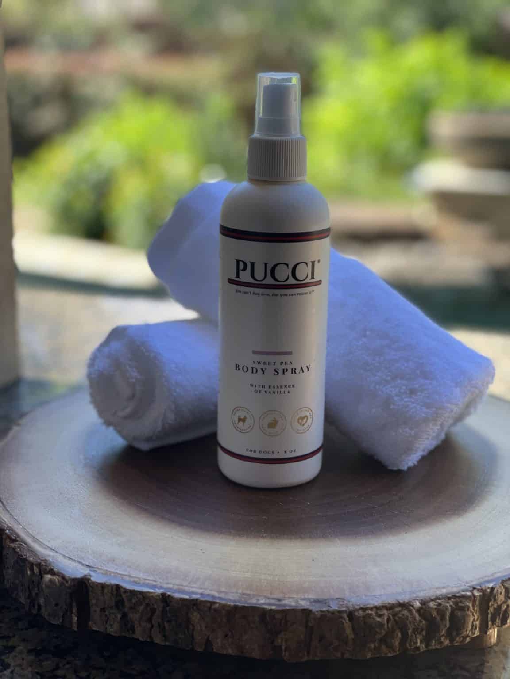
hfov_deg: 28.0
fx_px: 1021
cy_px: 340
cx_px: 255
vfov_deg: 36.8
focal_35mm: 52
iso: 25
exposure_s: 1/215
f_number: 2
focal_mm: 6
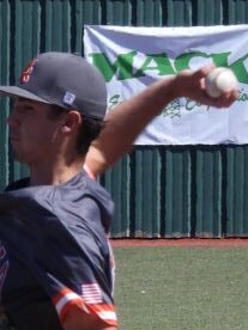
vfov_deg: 1.6
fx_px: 11941
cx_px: 34
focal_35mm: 1250
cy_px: 277
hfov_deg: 1.2
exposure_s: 1/800
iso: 100
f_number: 4.5
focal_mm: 42.8
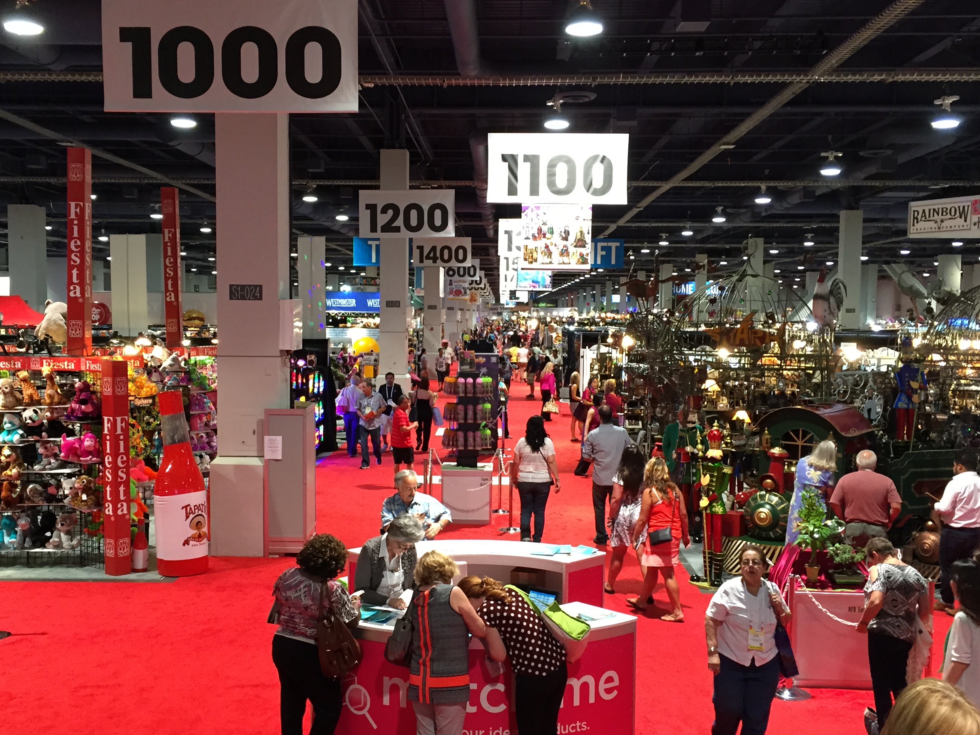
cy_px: 387
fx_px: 1104
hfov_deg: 47.8
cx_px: 453
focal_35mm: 39
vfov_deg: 36.8
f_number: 2.2
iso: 125
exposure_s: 1/30
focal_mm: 4.15
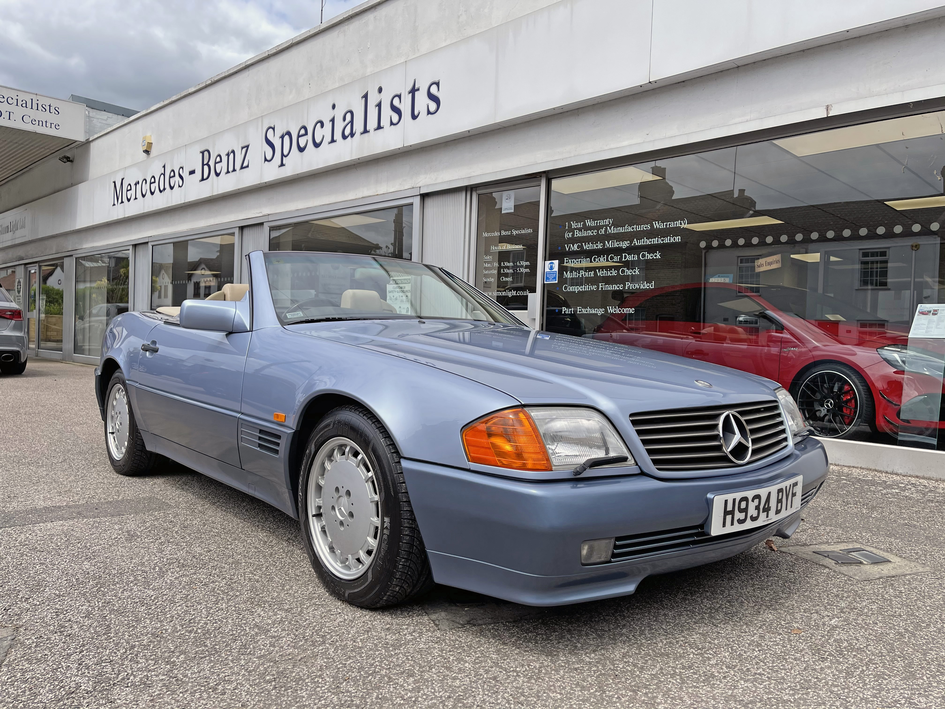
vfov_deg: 53.1
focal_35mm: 26
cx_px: 472
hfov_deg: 67.3
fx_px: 710
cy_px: 354
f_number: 1.6
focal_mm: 5.1
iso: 32
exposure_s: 1/3448
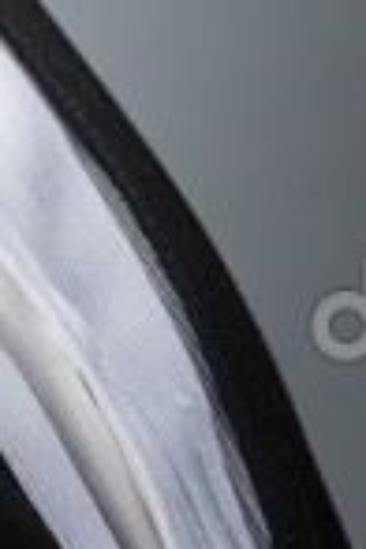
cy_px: -1173
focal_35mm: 888
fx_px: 13548
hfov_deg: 1.5
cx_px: -683
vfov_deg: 2.3
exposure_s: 1/200
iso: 100
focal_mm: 85
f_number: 8
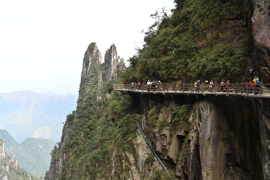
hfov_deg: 54.5
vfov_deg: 37.8
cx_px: 135
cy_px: 90
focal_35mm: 35
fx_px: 262
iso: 1000
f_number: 7.1
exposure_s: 1/800
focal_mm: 35
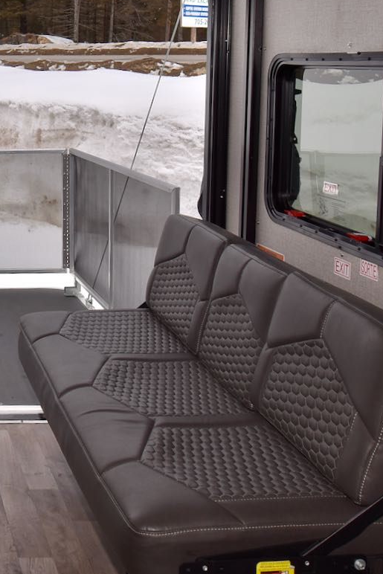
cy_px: 140
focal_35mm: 49
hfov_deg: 24.1
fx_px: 782
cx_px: -118
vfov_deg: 39.2
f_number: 10
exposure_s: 1/200
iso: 100
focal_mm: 14
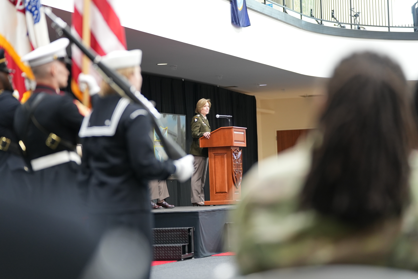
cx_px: 209
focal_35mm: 114
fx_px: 1324
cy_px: 140
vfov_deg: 12.0
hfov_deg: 17.9
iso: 2000
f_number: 2.8
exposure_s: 1/160
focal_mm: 114
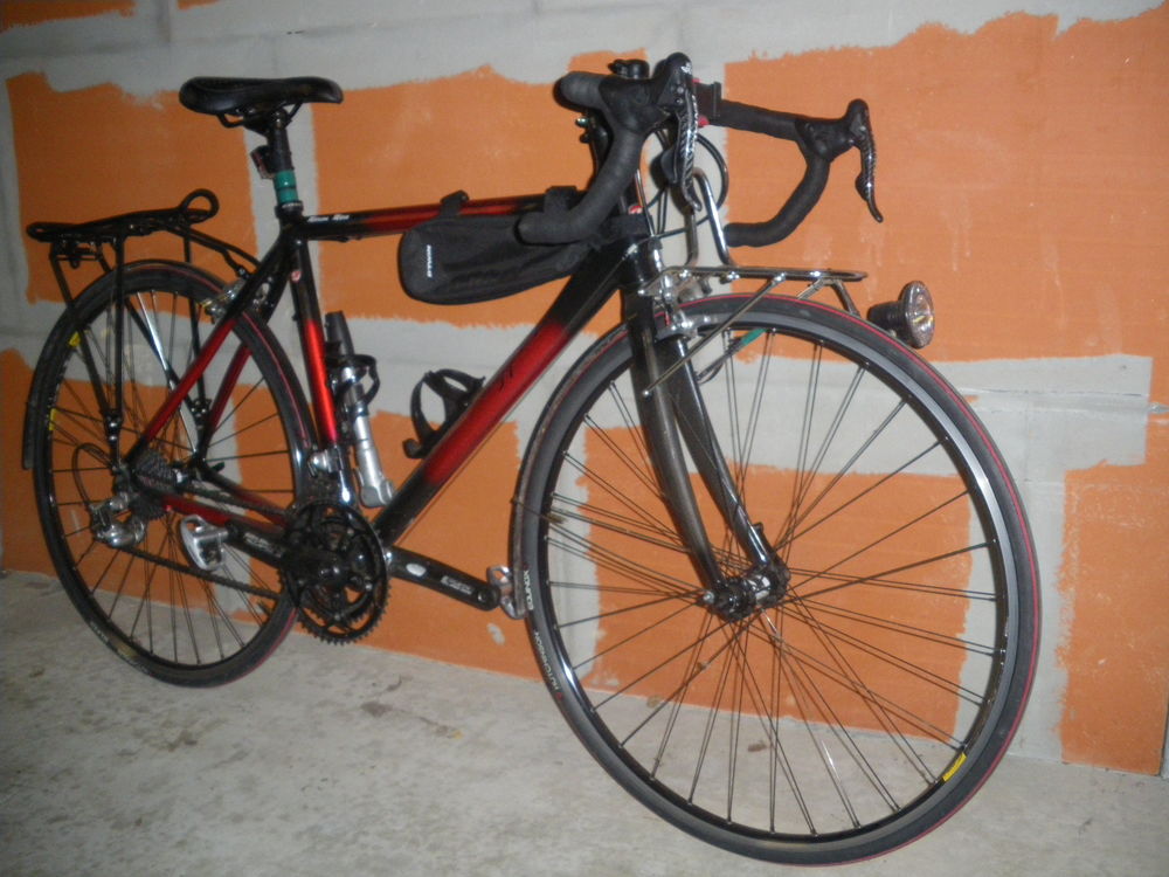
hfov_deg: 51.4
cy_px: 438
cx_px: 584
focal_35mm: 36
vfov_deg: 39.7
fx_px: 1216
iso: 400
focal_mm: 6.3
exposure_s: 1/50
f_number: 3.5
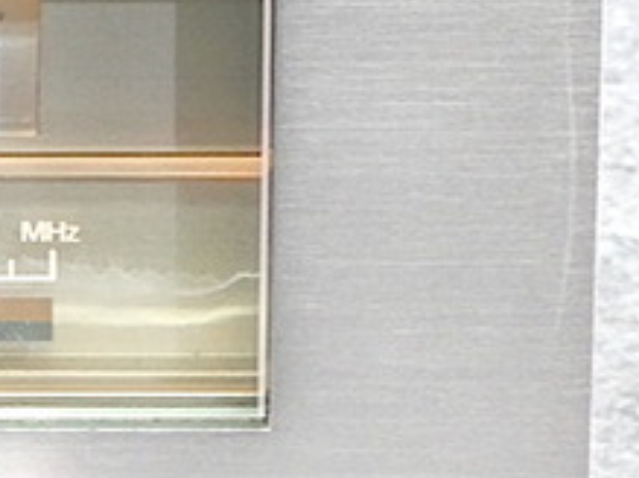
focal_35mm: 591
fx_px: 10904
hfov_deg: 3.3
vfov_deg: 2.5
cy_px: 423
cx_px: -648
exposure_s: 1/6
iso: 400
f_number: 6.3
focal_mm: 24.2
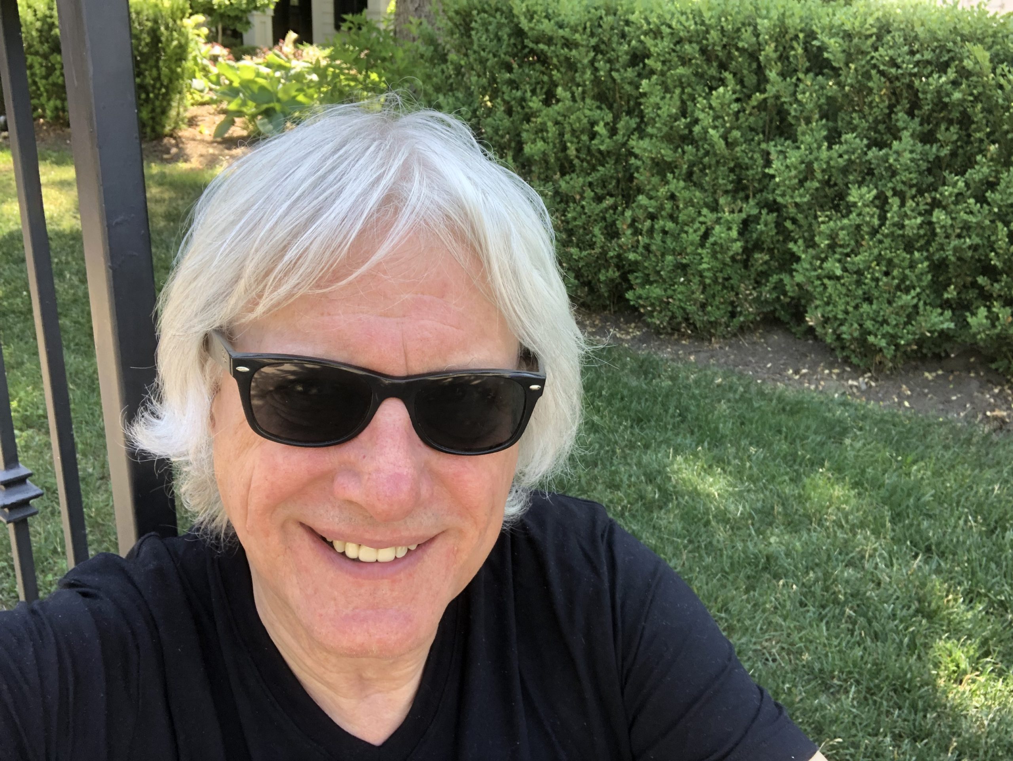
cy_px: 380
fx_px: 937
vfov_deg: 44.2
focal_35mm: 32
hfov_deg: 56.8
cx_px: 506
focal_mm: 2.87
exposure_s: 1/120
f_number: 2.2
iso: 40
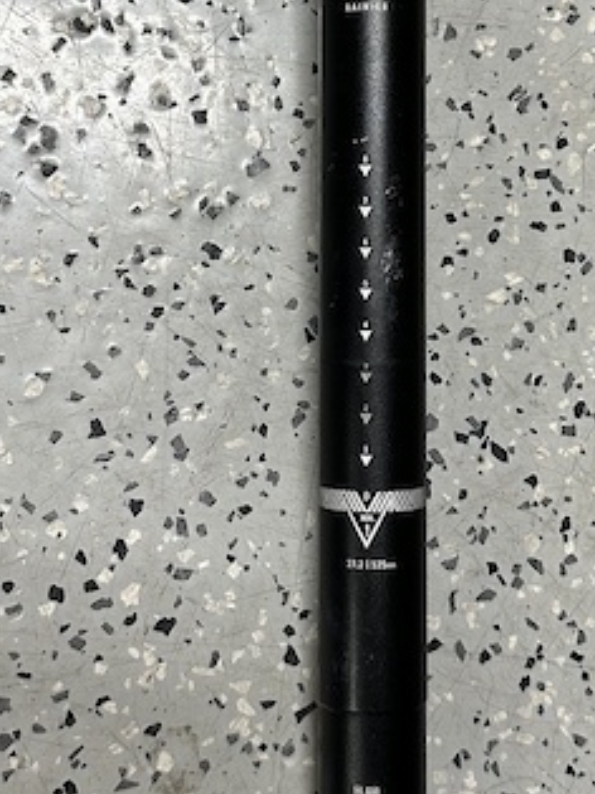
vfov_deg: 31.3
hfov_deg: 24.0
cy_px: 239
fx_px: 1399
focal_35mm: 61
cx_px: 335
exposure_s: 1/120
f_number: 1.78
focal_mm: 6.86
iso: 200
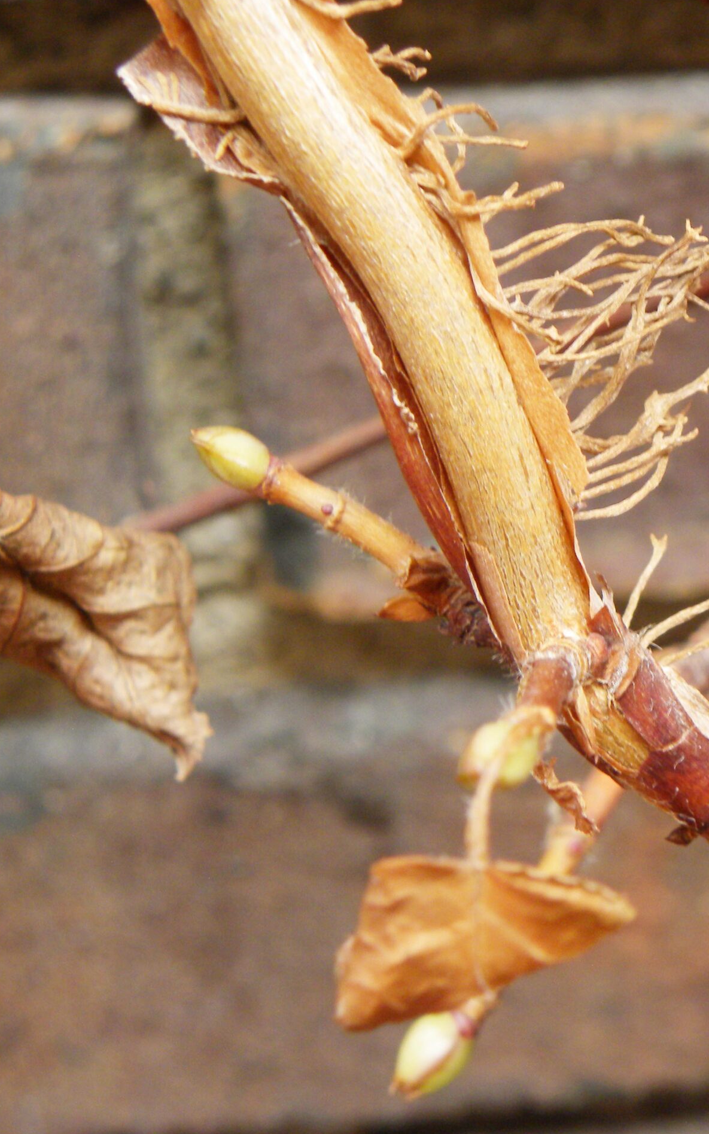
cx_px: 671
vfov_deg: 24.9
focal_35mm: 83
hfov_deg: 15.5
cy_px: 568
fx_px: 2566
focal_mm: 10.3
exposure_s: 1/68.8
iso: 107
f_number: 3.5
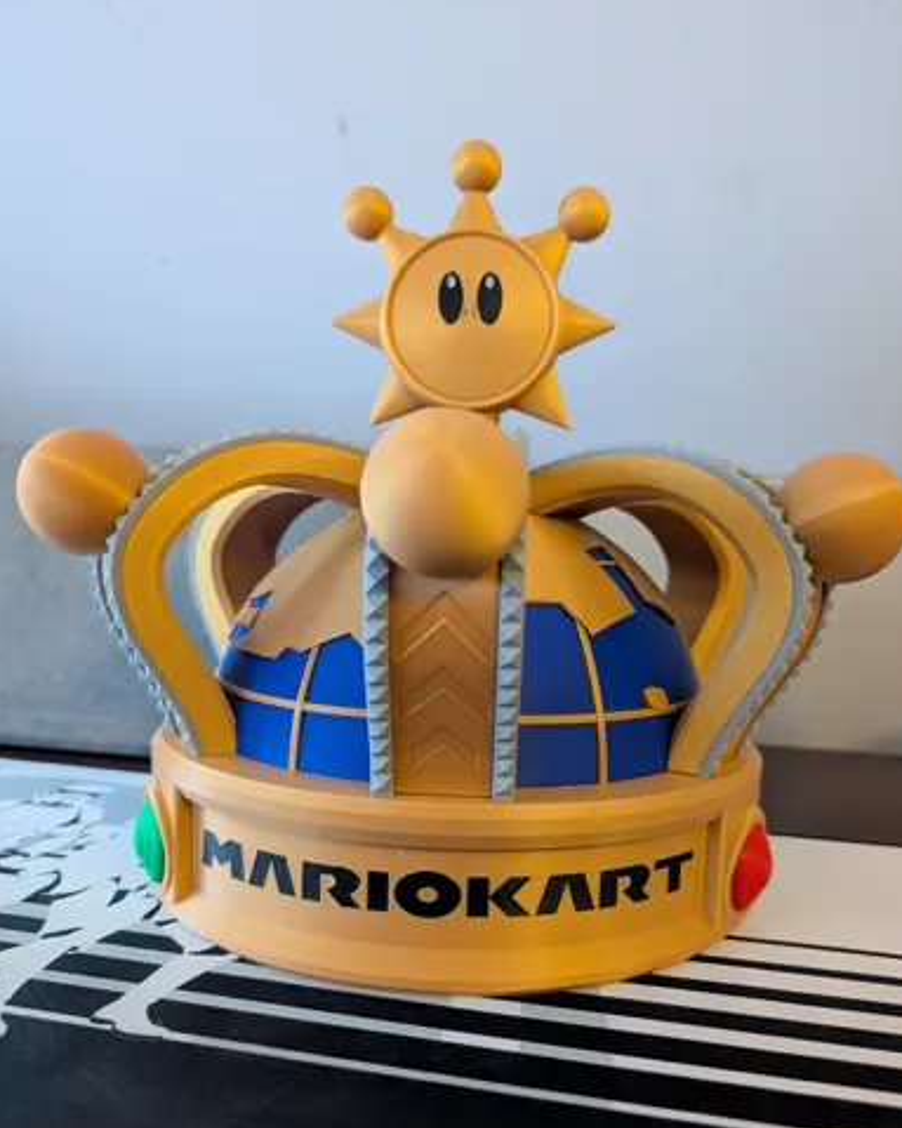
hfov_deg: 54.9
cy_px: 613
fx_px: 868
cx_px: 464
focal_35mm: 26
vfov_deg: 65.9
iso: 735
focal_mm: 6.9
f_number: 1.68
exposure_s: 1/23.9
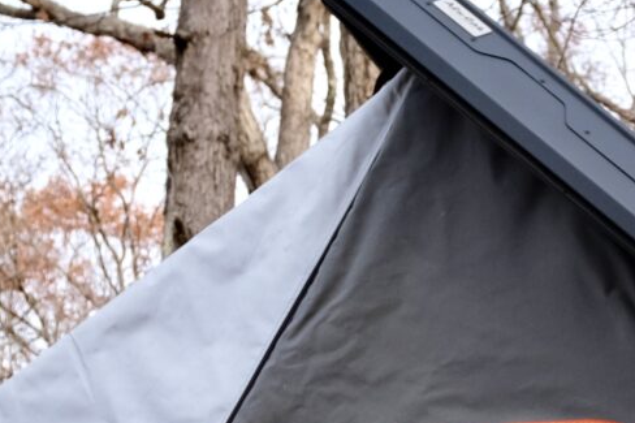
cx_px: 615
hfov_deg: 13.8
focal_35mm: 147
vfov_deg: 9.2
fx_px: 2592
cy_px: 477
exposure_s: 1/180
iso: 320
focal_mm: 23.5
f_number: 5.6
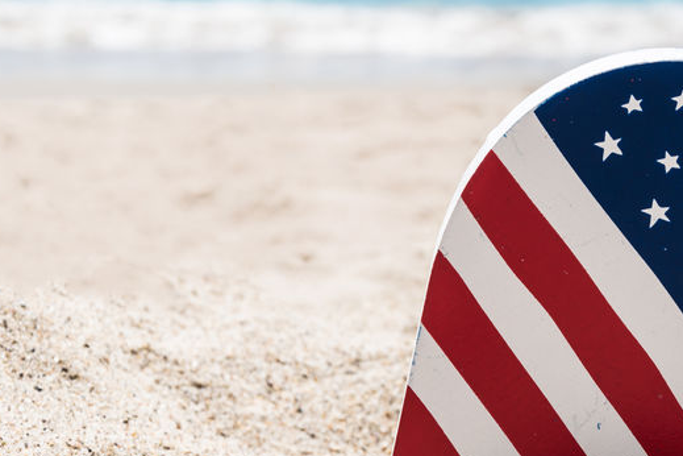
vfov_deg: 13.3
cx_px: 496
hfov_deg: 19.7
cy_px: 256
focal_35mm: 103
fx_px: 1954
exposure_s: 1/320
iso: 100
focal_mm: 42
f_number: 9
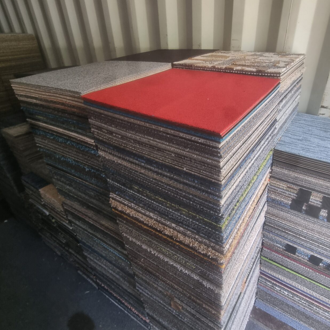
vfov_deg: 77.6
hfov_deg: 77.1
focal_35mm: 19
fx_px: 205
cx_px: 192
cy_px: 157
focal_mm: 2.2
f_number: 2.2
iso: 100
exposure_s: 1/50
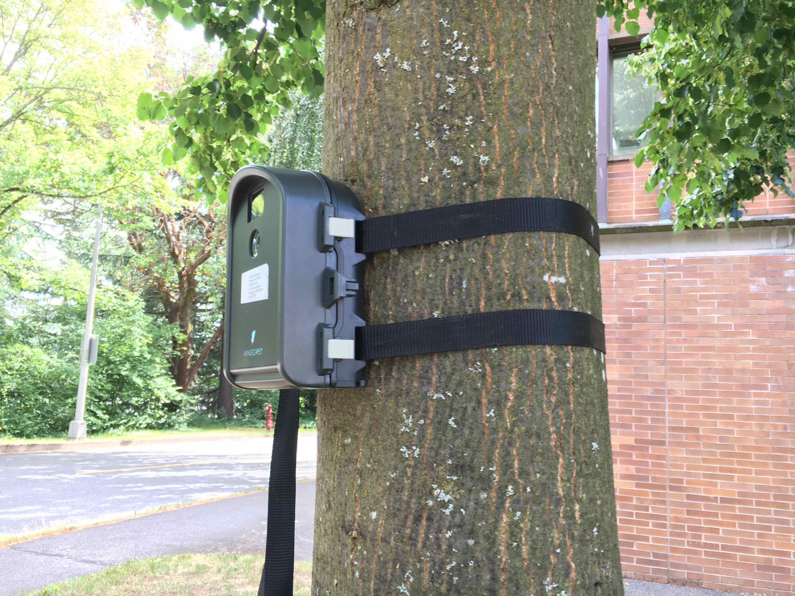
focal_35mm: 29
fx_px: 666
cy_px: 298
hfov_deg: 61.7
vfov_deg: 48.2
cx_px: 398
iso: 25
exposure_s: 1/40
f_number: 2.2
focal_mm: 4.15
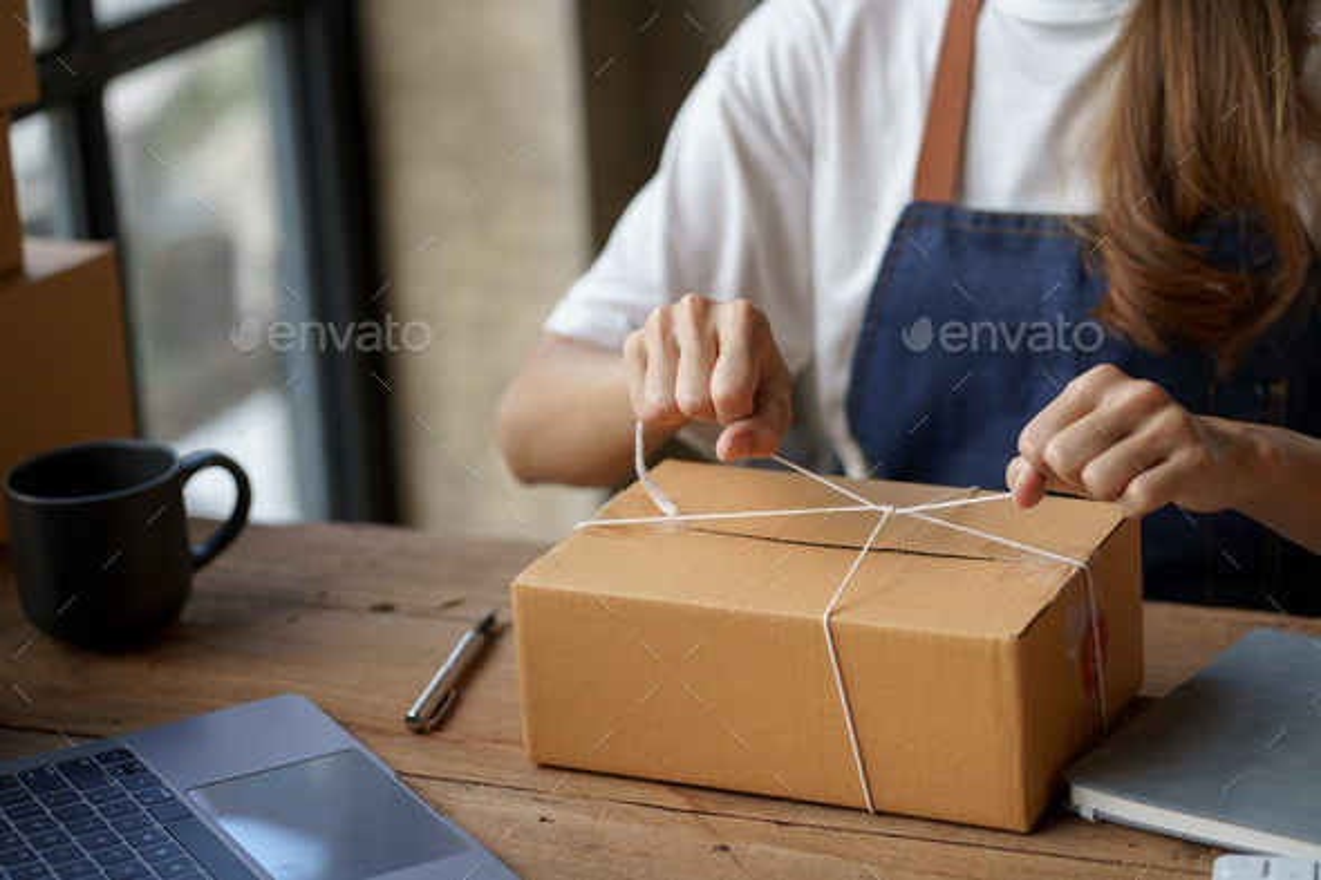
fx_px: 3118
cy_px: 440
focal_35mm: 85
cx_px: 660
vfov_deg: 16.1
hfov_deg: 23.9
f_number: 2.8
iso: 160
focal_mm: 85
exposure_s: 1/250
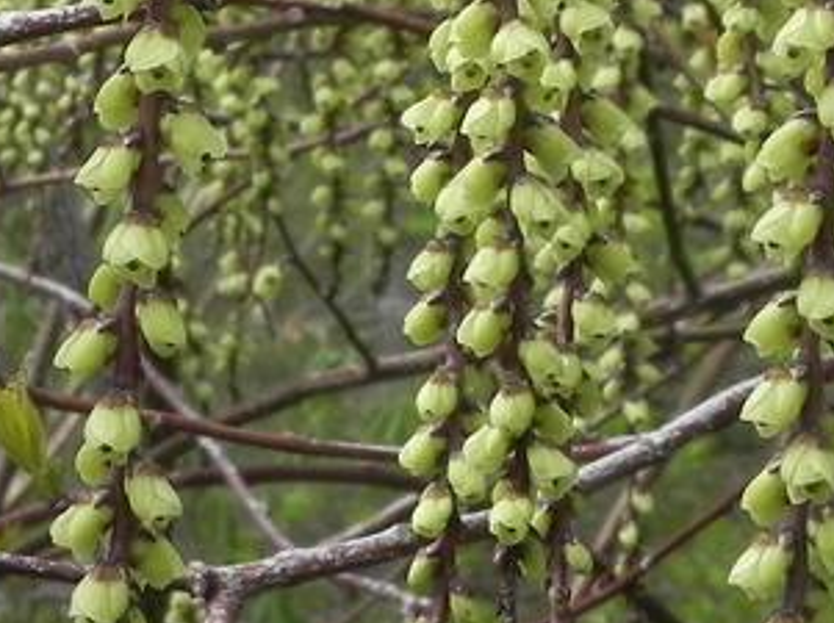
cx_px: 61
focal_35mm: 153
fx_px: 3682
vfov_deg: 9.7
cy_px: 274
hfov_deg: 12.8
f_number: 5.6
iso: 160
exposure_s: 1/261
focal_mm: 8.2
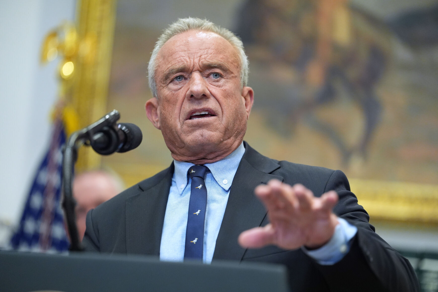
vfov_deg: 9.1
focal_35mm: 150
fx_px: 1825
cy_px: 146
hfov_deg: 13.7
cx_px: 219
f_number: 2
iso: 2000
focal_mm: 150
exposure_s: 1/320
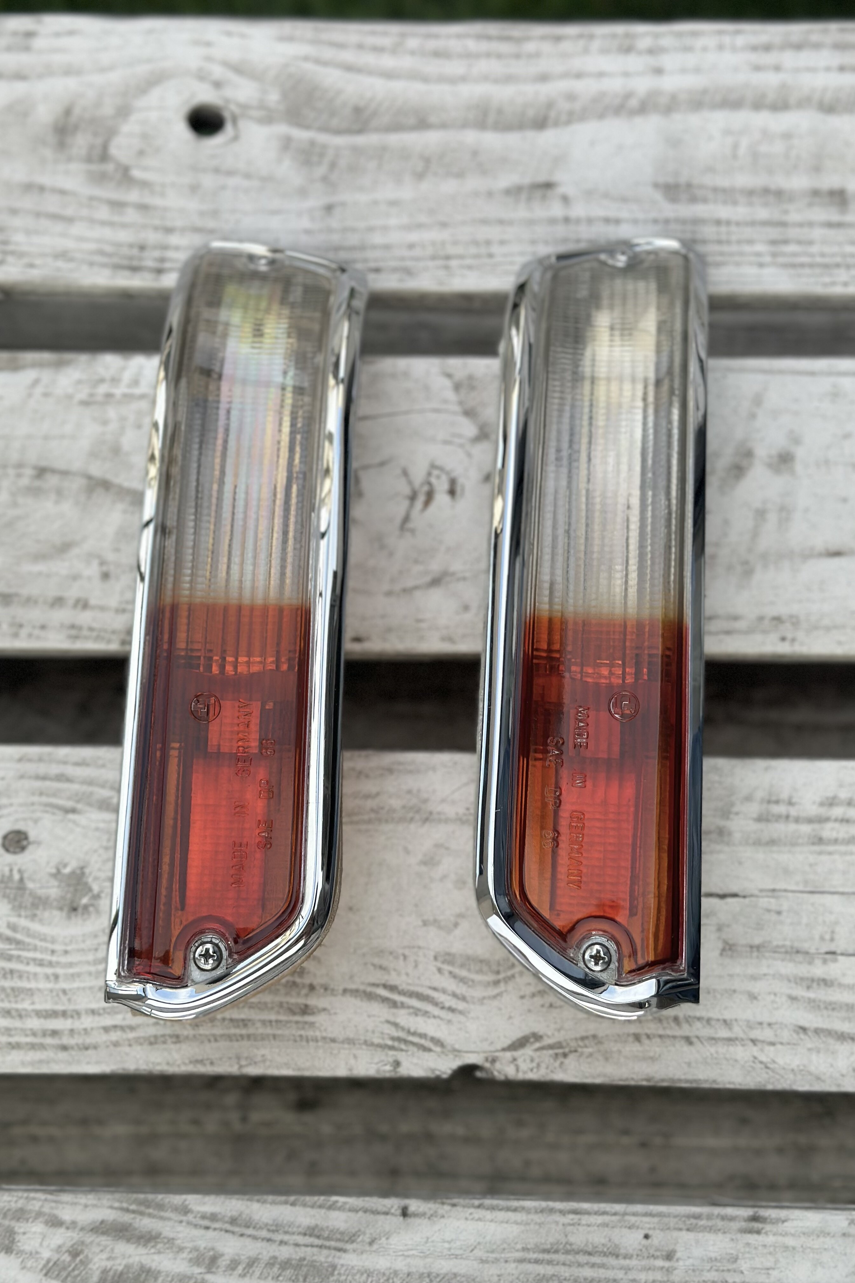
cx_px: 450
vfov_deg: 39.6
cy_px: 642
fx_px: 1781
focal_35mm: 50
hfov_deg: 27.0
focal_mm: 6.86
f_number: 1.78
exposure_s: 1/699
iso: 80
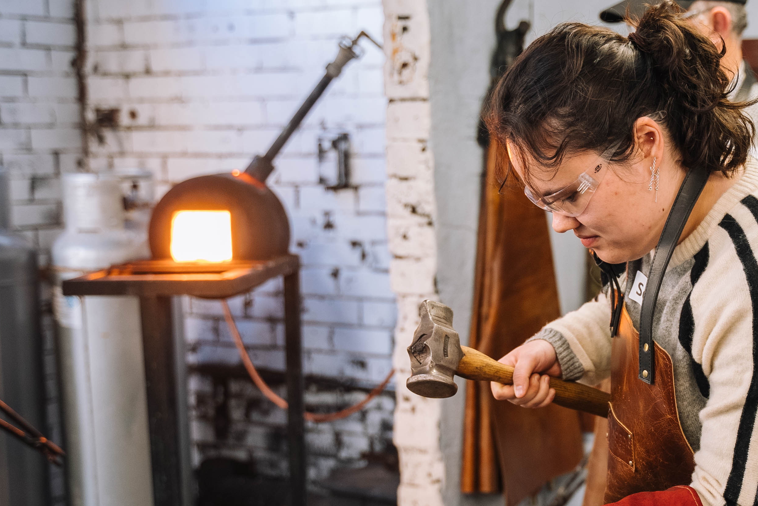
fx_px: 1517
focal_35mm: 72
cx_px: 573
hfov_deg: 27.6
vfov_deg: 18.9
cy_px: 355
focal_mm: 42
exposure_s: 1/100
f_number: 2.8
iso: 500
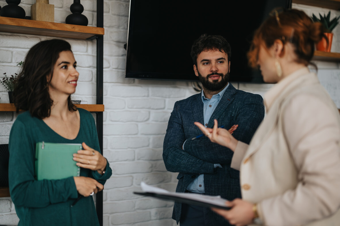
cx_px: 170
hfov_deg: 39.6
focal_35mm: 50
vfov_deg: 27.0
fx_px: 472
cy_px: 113
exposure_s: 1/160
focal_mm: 50
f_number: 1.2
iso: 320
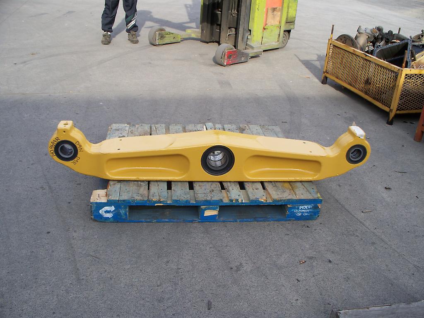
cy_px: 159
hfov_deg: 51.4
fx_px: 441
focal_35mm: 36
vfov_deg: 39.7
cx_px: 212
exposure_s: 1/400
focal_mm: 7.54
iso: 64
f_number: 2.8
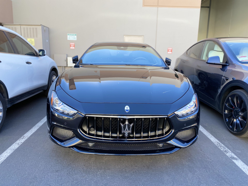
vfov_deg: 53.1
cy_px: 93
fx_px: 186
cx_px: 124
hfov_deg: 67.3
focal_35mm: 26
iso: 32
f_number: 1.8
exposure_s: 1/249
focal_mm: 4.25
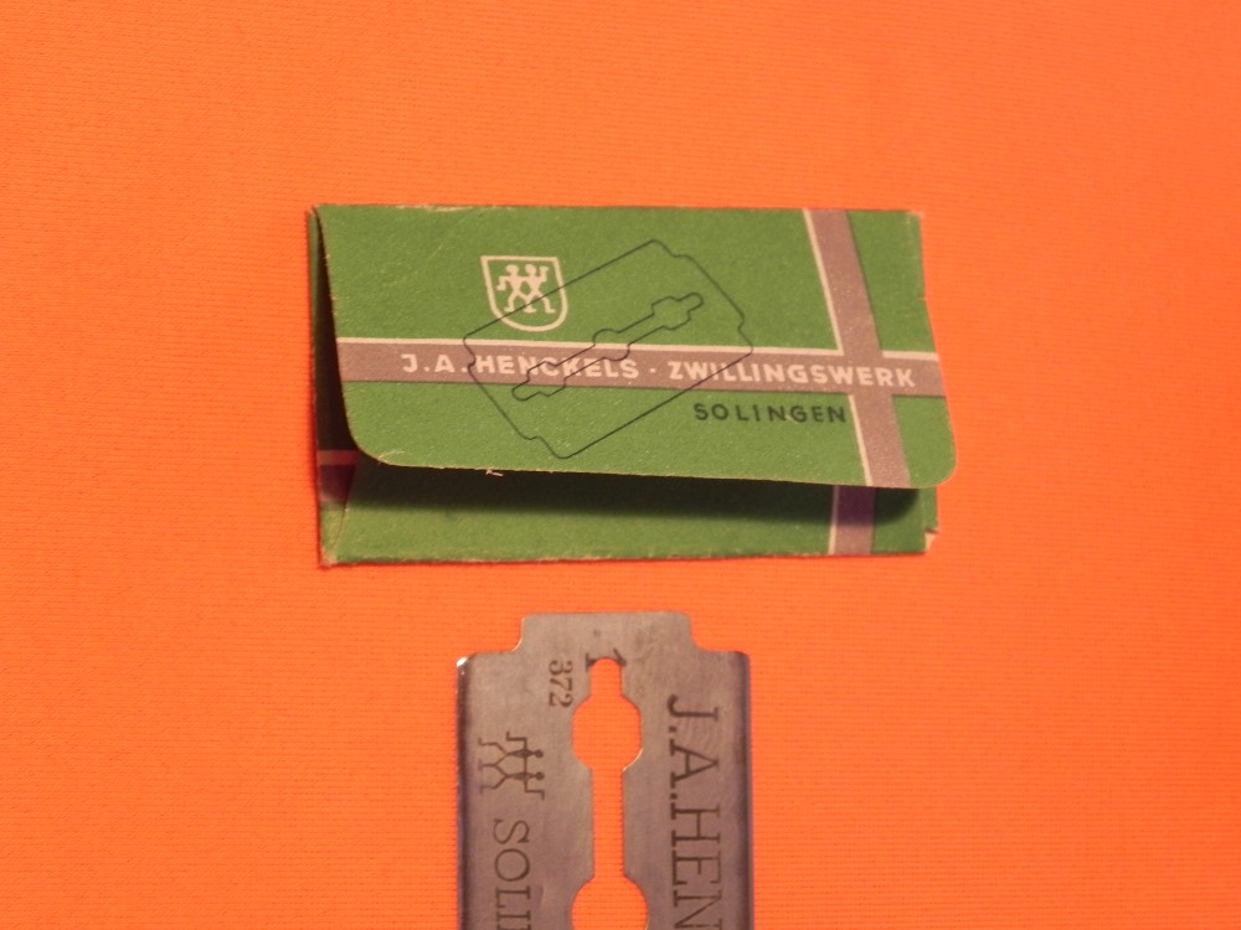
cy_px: 465
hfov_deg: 26.0
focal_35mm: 75
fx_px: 2689
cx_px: 620
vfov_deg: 19.6
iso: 160
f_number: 4
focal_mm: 13.4
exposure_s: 1/44.1
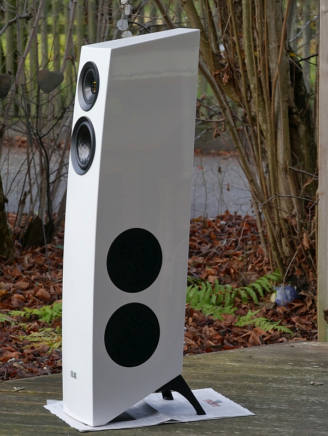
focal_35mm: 162
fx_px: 2045
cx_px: 164
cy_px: 218
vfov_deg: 12.2
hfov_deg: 9.2
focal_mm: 81
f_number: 5.4
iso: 640
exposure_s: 1/200
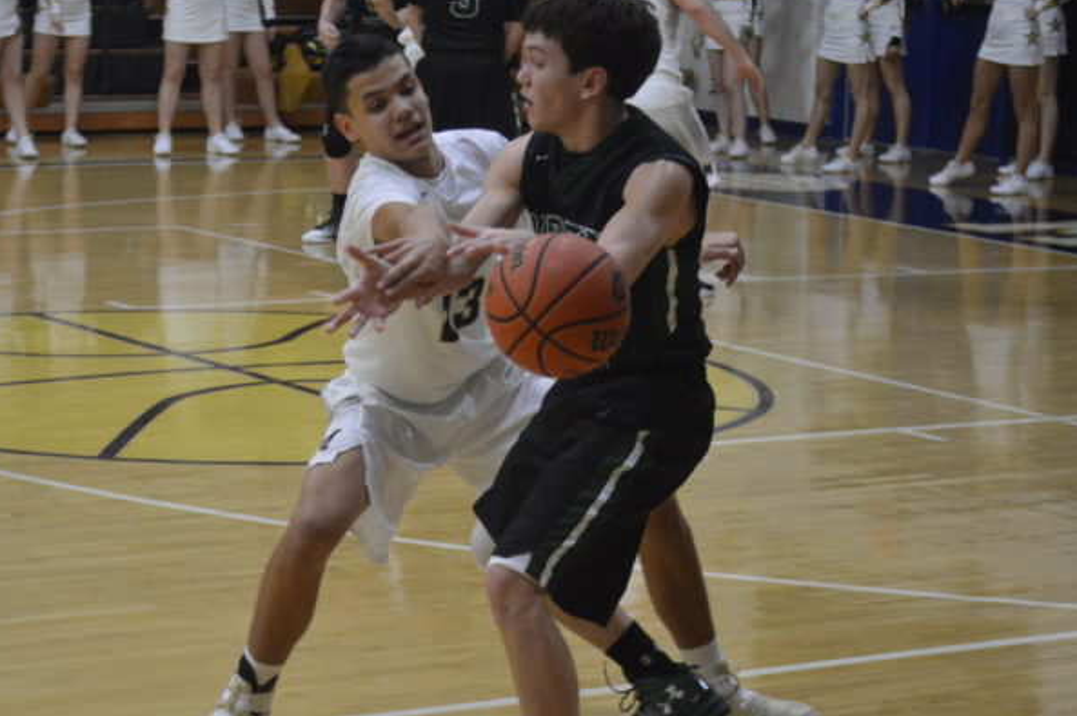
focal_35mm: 118
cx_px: 403
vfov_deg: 11.6
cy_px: 402
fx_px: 3526
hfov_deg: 17.3
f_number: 4.2
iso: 3200
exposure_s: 1/500
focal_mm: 62
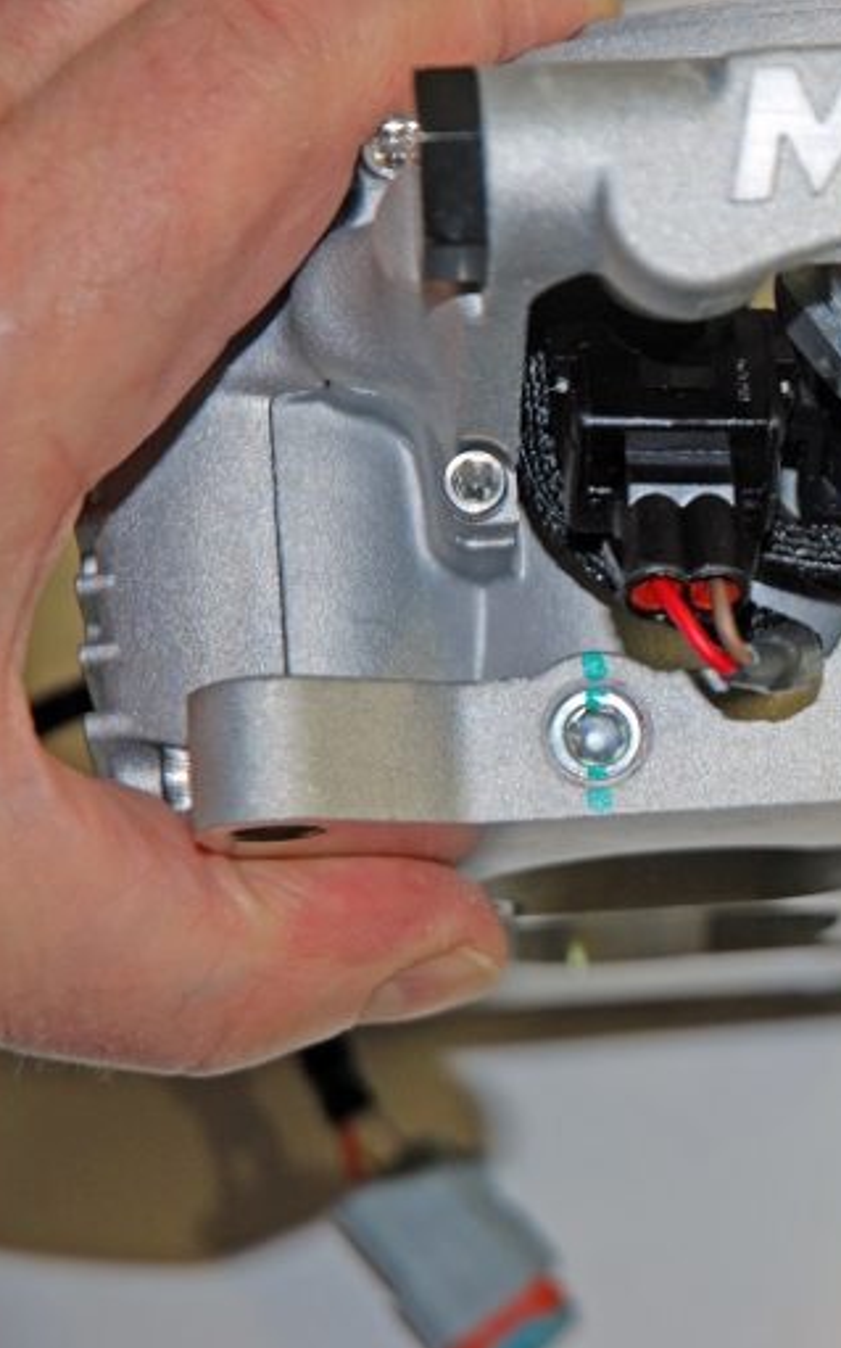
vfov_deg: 13.0
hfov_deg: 8.1
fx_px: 5909
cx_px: 962
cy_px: 675
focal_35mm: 161
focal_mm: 70
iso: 100
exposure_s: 1/15
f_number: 4.5
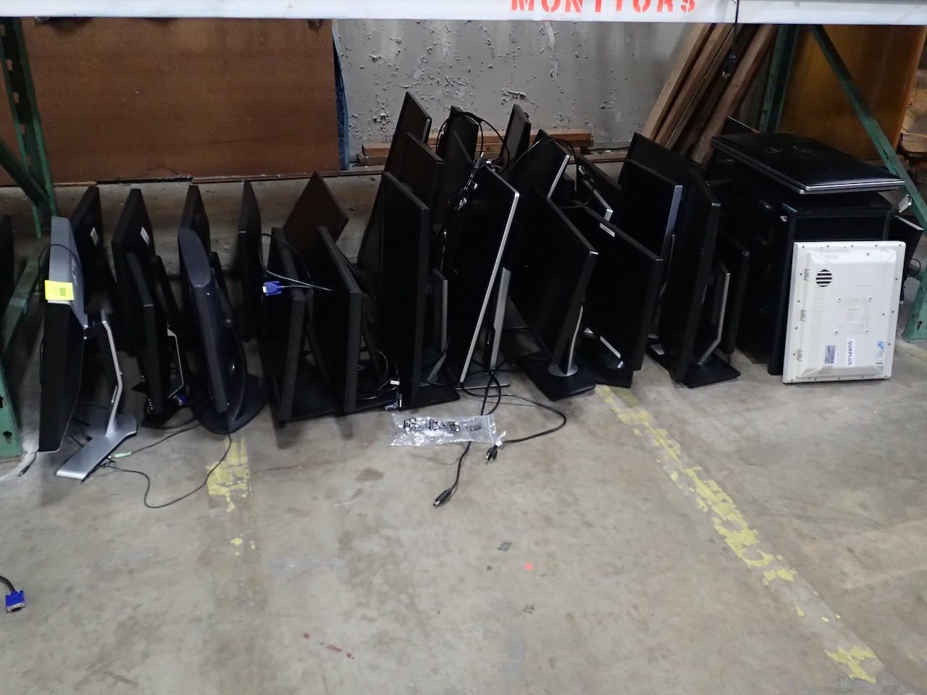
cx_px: 464
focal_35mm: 30
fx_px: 803
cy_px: 348
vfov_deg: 46.8
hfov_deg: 60.0
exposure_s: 1/30
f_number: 2.3
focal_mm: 5.5
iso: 640
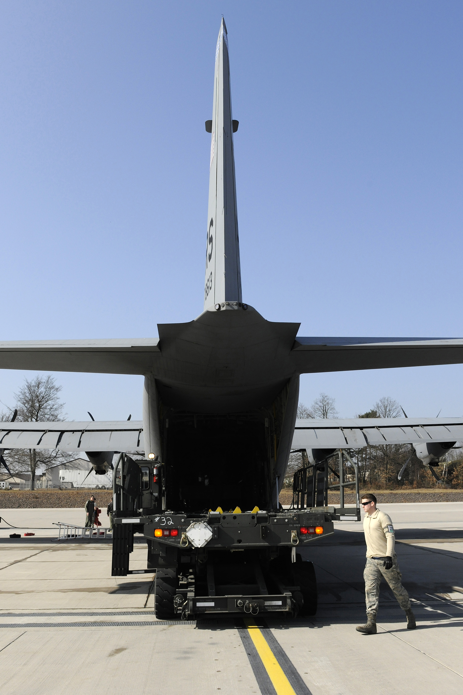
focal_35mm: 26
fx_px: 502
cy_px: 348
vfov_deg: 69.4
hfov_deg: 49.6
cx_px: 232
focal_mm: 26
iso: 500
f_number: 10
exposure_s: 1/1250
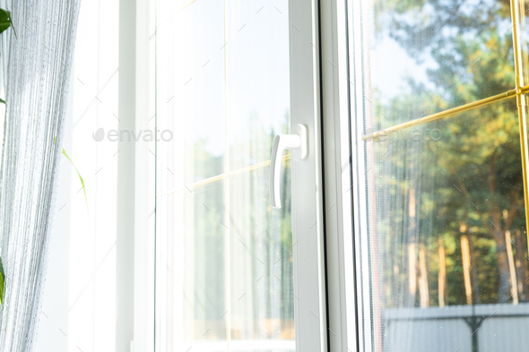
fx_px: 793
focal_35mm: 54
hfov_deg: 36.9
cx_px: 264
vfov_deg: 25.0
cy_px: 176
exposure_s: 1/160
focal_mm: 35.8
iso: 160
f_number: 4
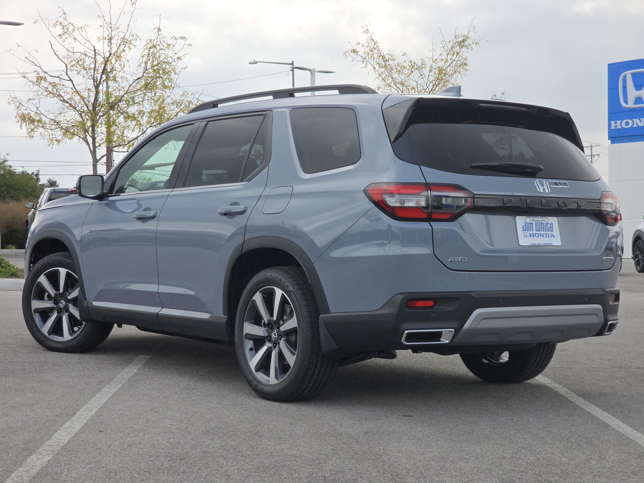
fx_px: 1284
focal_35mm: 69
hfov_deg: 28.2
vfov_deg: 21.3
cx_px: 322
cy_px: 242
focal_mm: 7.9
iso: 50
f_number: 2.4
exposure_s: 1/1395
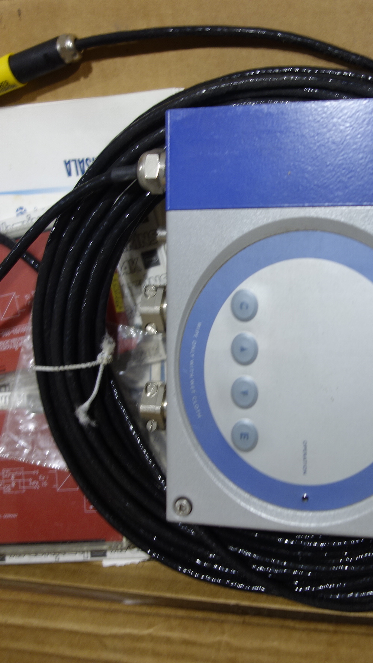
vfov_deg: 45.5
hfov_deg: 26.3
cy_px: 328
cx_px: 265
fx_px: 791
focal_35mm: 45
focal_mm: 10.4
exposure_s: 1/30
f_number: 1.8
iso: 125
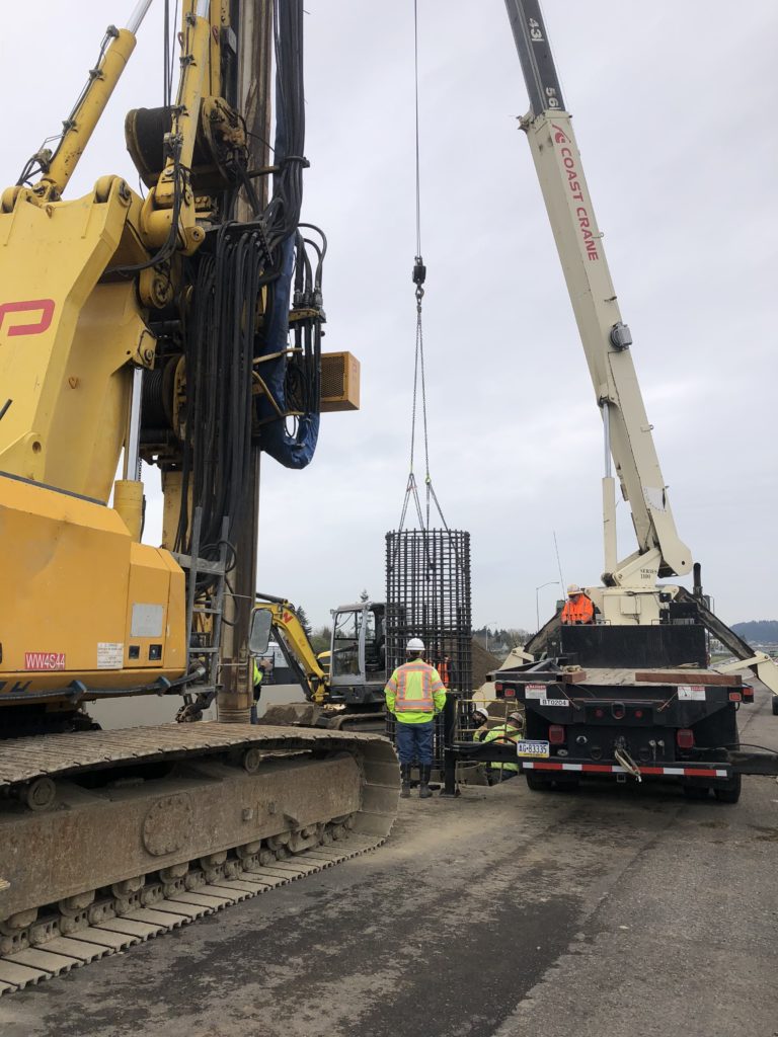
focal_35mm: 28
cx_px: 389
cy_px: 518
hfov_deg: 49.7
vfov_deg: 63.4
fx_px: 839
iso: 20
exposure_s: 1/2183
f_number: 1.8
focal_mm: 3.99
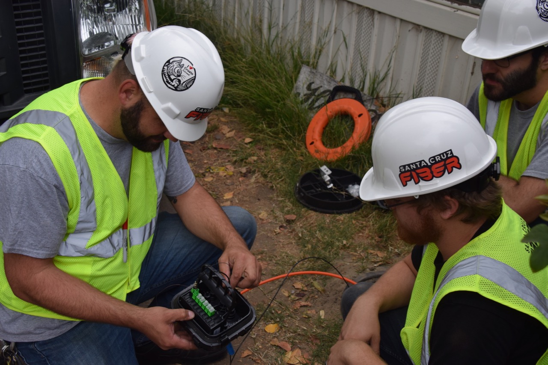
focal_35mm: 48
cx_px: 274
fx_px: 731
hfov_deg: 41.1
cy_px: 182
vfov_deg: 28.1
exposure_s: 1/250
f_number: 8
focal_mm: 32
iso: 360
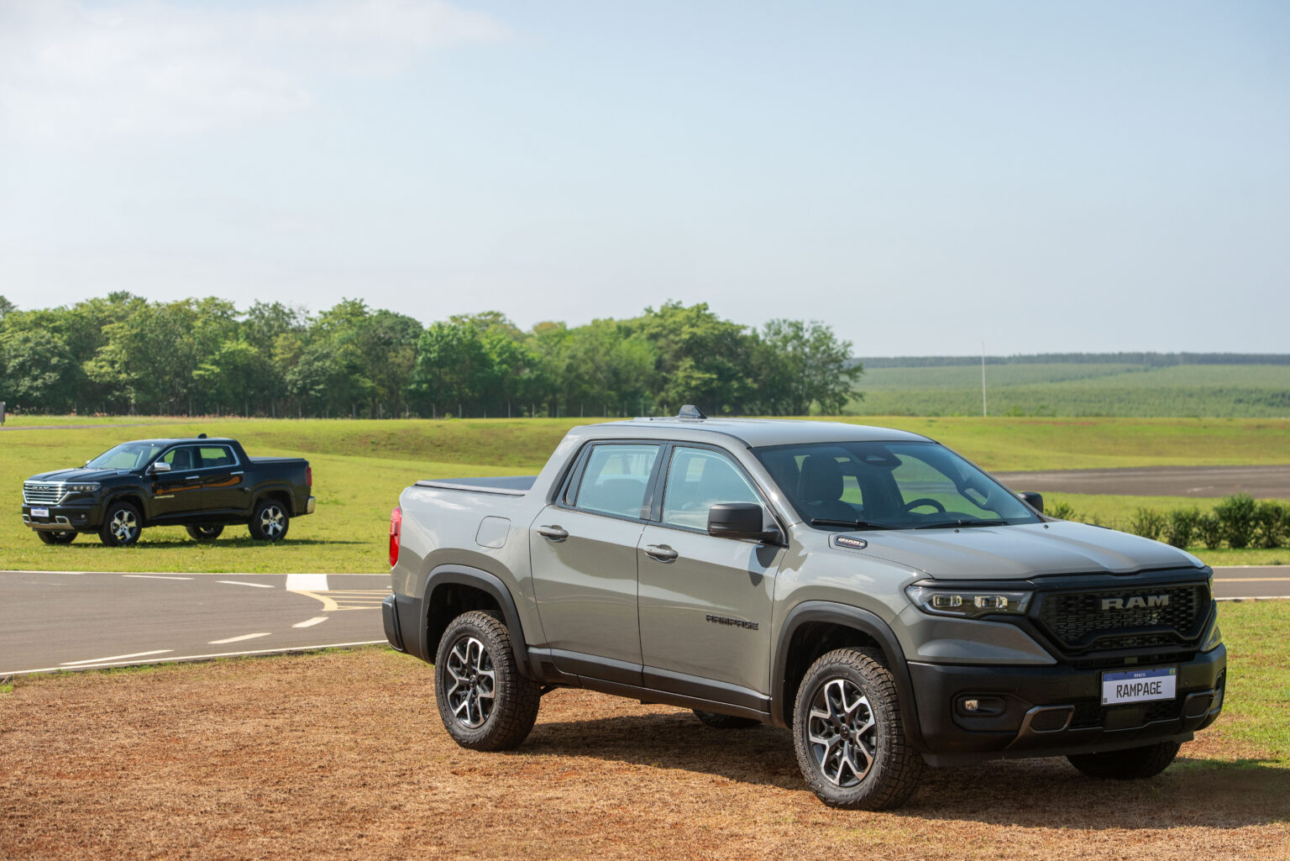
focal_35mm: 85
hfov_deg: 23.9
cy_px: 430
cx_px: 645
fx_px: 3047
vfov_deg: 16.1
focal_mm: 85
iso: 800
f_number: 6.3
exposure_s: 1/3200
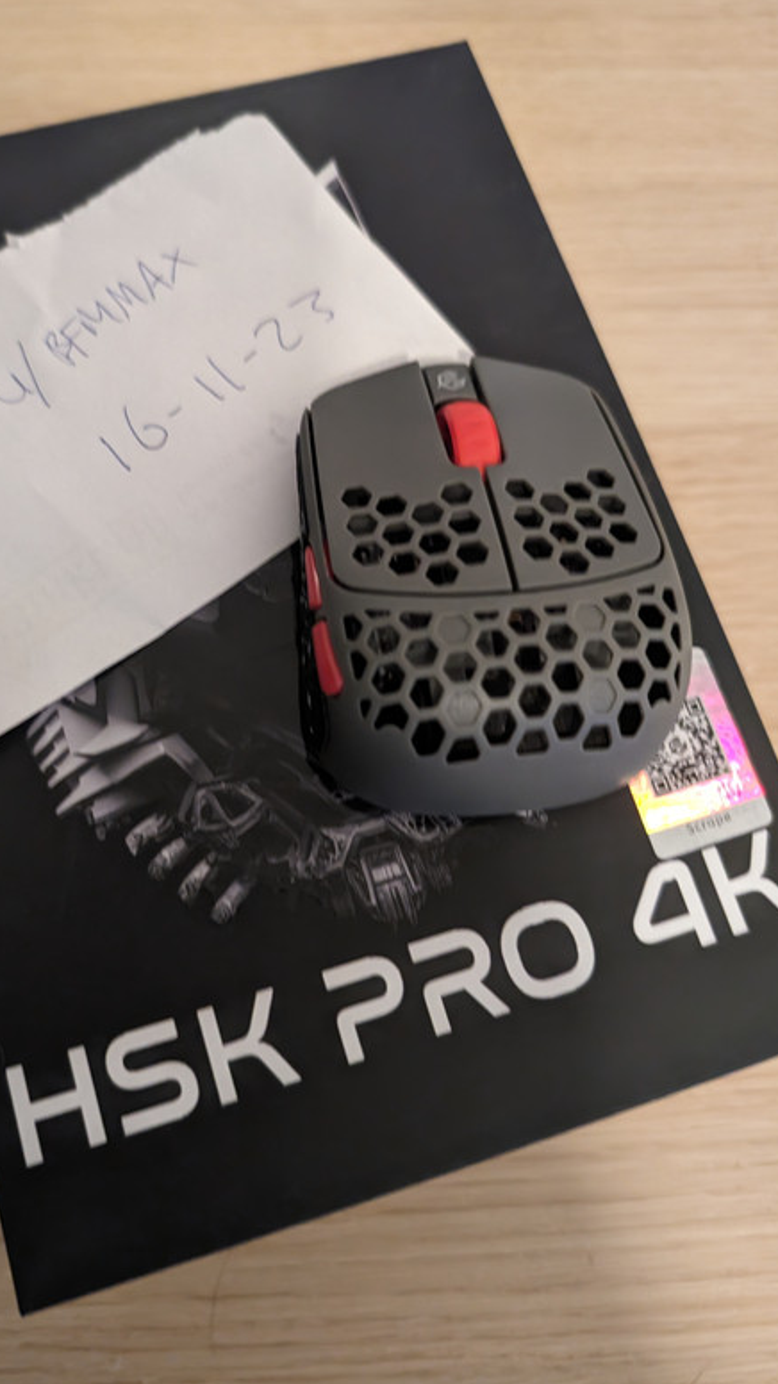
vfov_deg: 69.9
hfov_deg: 42.7
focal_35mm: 27
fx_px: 991
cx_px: 314
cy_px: 681
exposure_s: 1/24.6
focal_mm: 6.9
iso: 2143
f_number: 1.68
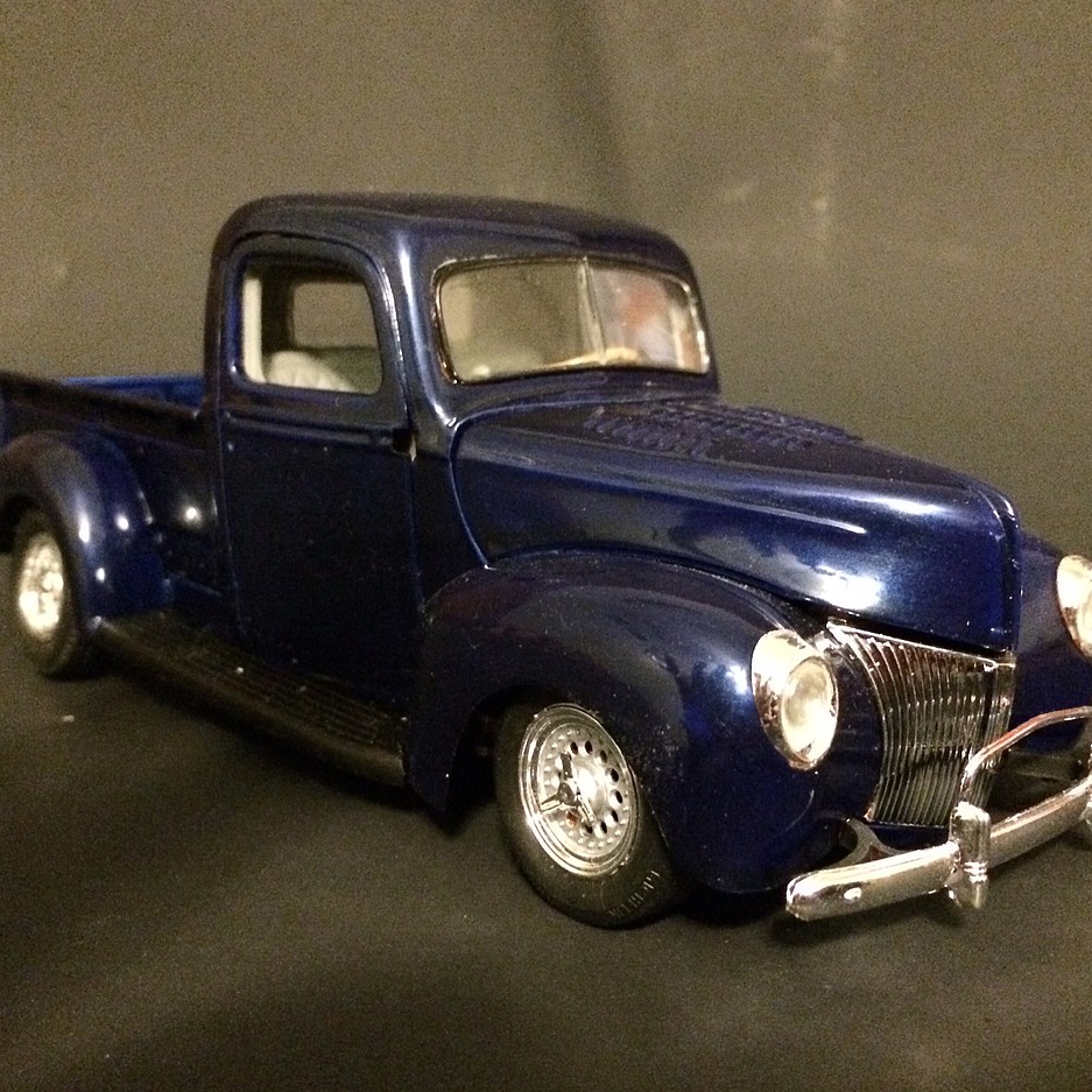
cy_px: 543
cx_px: 571
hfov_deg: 47.2
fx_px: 1249
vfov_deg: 47.2
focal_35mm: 35
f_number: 2.2
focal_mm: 4.15
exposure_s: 1/15
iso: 2000
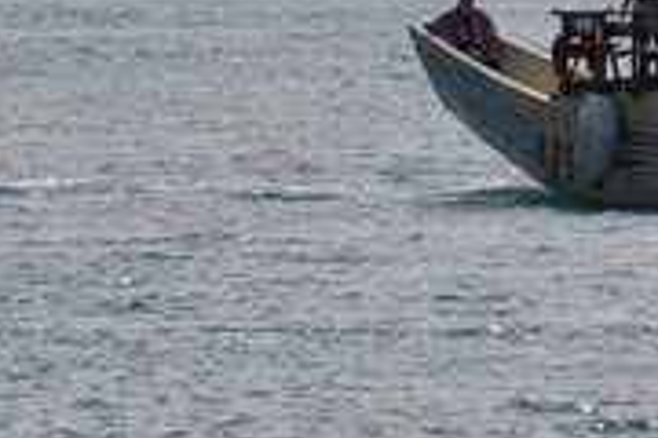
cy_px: -321
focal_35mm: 1152
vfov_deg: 1.2
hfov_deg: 1.8
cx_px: 488
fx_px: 21054
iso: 200
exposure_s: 1/1000
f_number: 8
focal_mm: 180
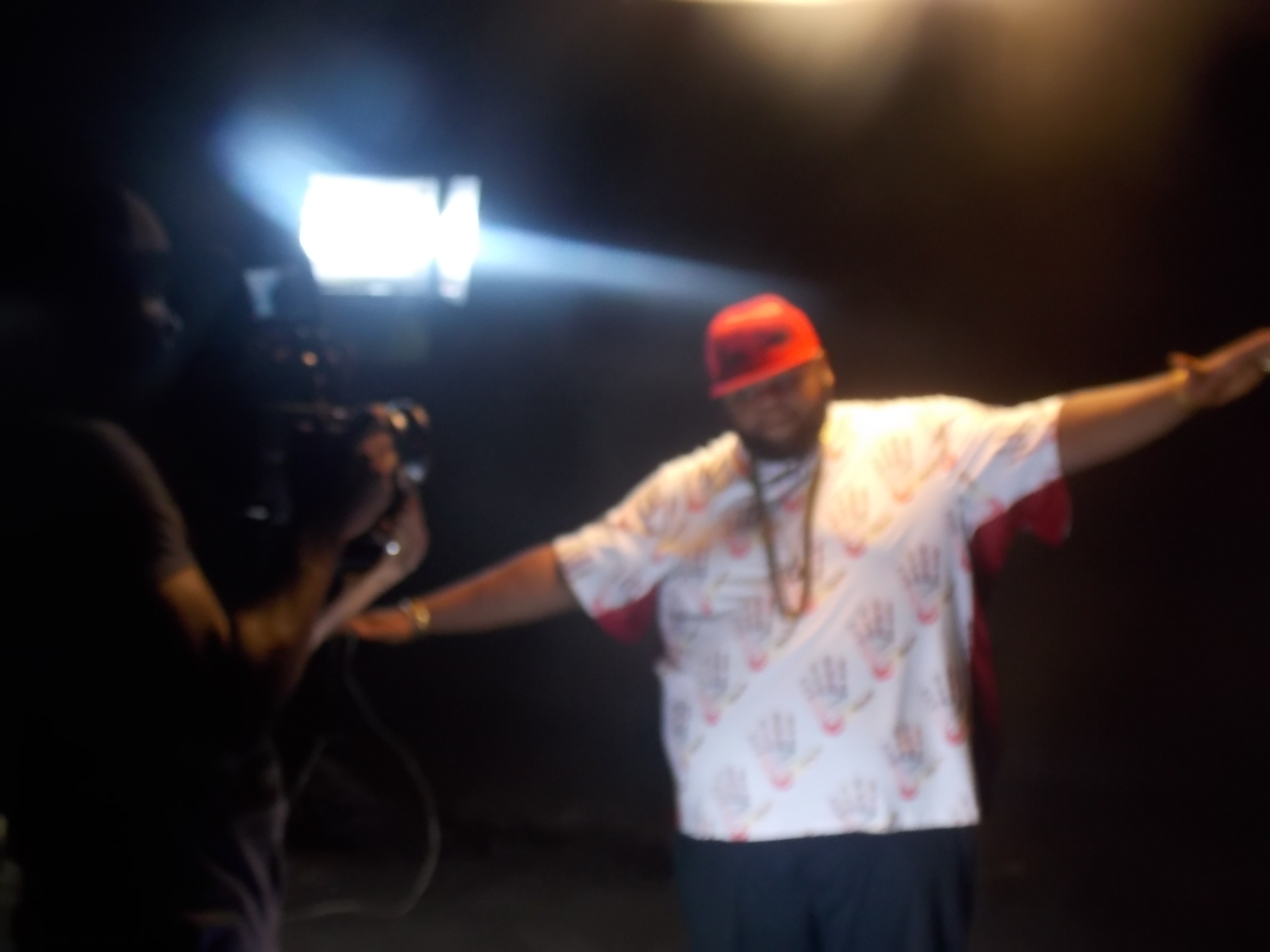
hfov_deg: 41.2
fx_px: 1688
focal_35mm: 46
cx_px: 635
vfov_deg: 31.5
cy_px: 476
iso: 160
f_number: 3.7
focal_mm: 8.1
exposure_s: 1/30
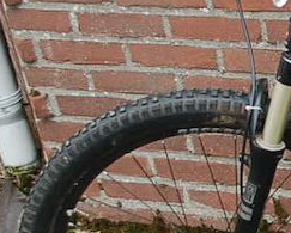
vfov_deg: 10.0
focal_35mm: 154
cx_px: 475
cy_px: 152
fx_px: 1328
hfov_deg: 11.8
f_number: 4
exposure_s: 1/640
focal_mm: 26
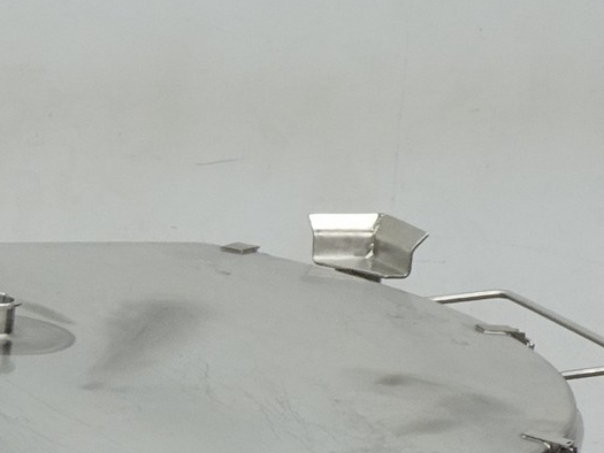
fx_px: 6807
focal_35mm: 390
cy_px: 817
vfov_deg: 3.8
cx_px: -14
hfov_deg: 5.1
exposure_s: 1/100
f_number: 5
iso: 640
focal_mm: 15.65
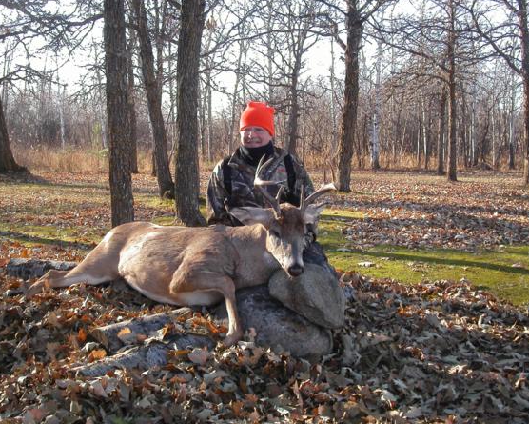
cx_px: 250
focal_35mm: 40
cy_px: 212
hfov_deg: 45.8
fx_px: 626
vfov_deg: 37.3
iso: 100
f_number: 8
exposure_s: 1/60
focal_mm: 7.8
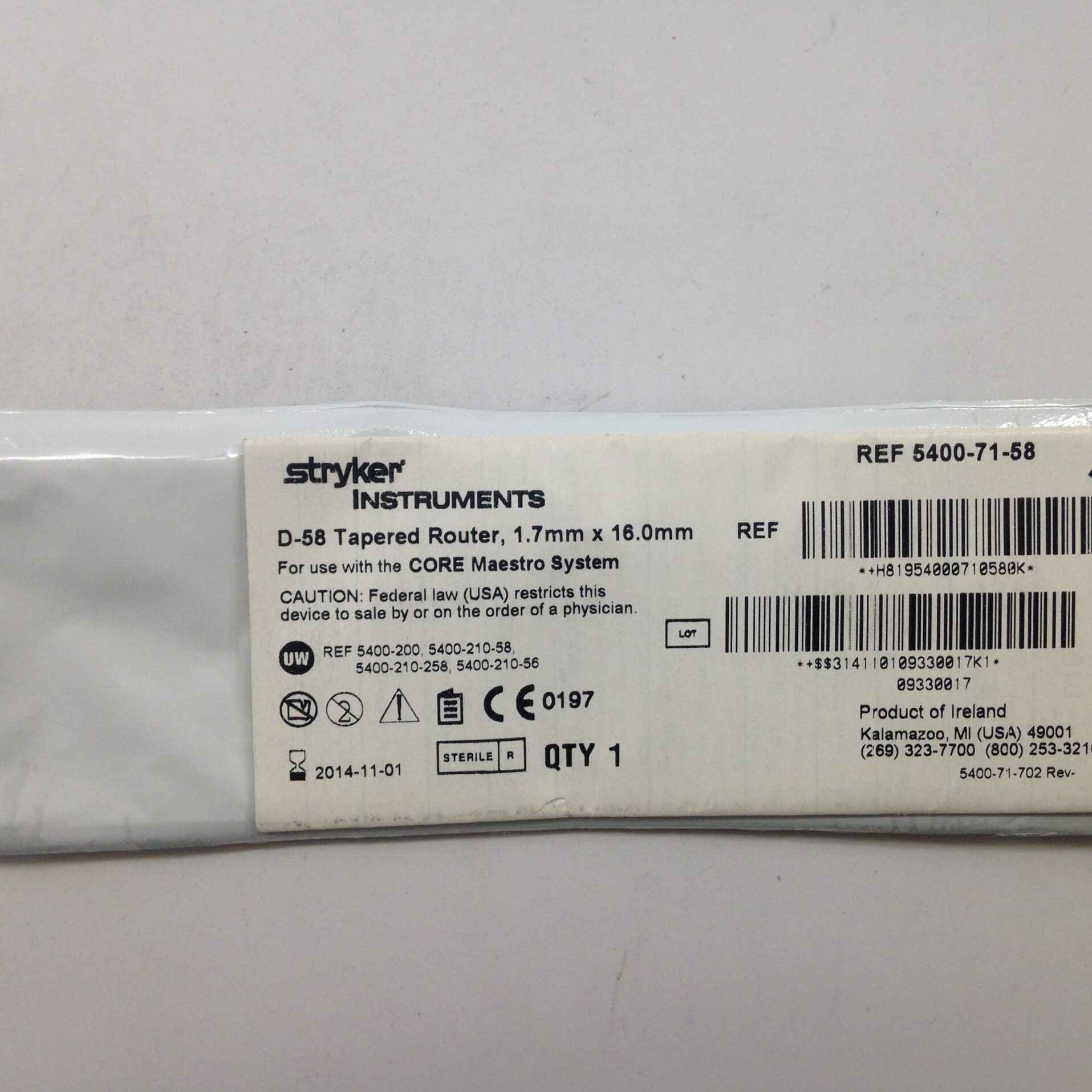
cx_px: 570
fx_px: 1392
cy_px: 546
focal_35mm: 39
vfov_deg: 42.8
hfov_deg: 42.8
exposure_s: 1/60
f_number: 2.4
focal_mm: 4.12
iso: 64
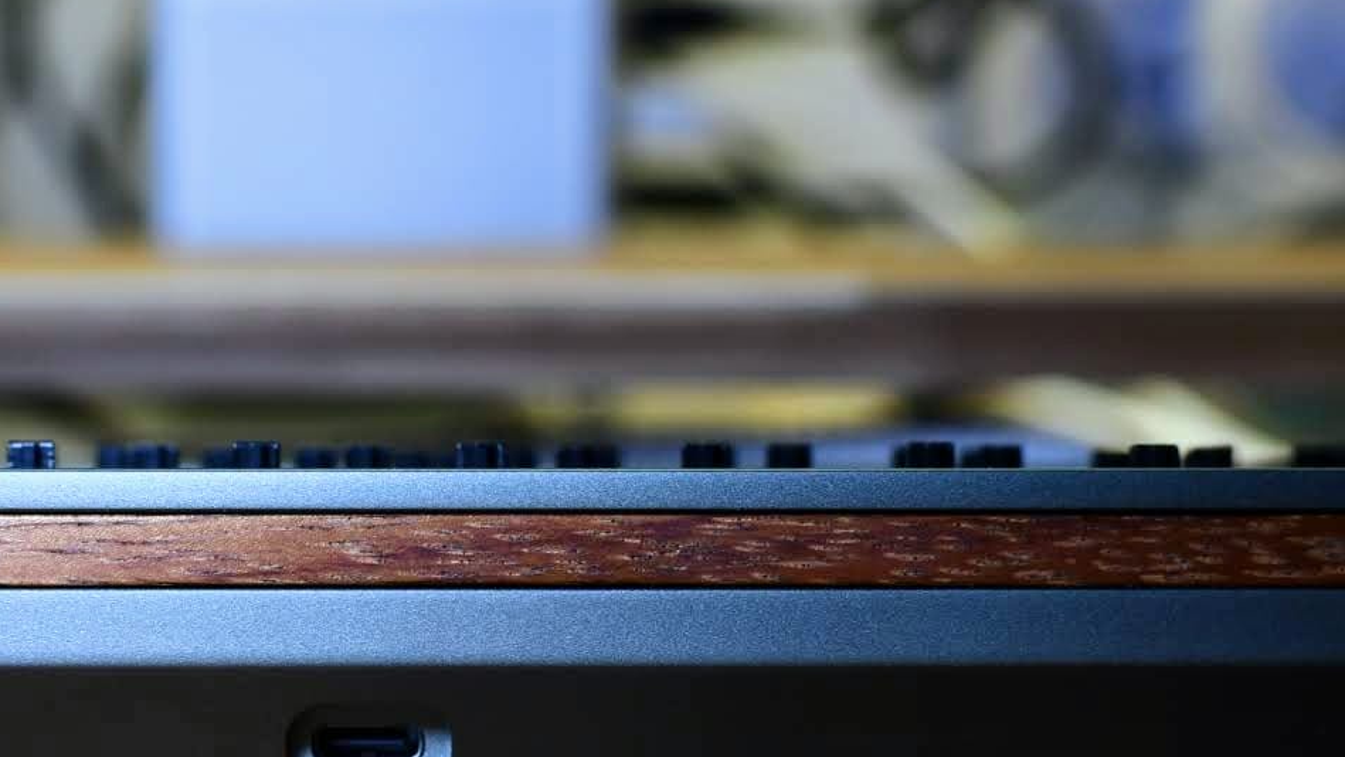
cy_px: 683
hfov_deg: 22.7
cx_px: 342
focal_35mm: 93
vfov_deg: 12.9
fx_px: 3317
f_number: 4.5
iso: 320
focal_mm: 35
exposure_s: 1/100
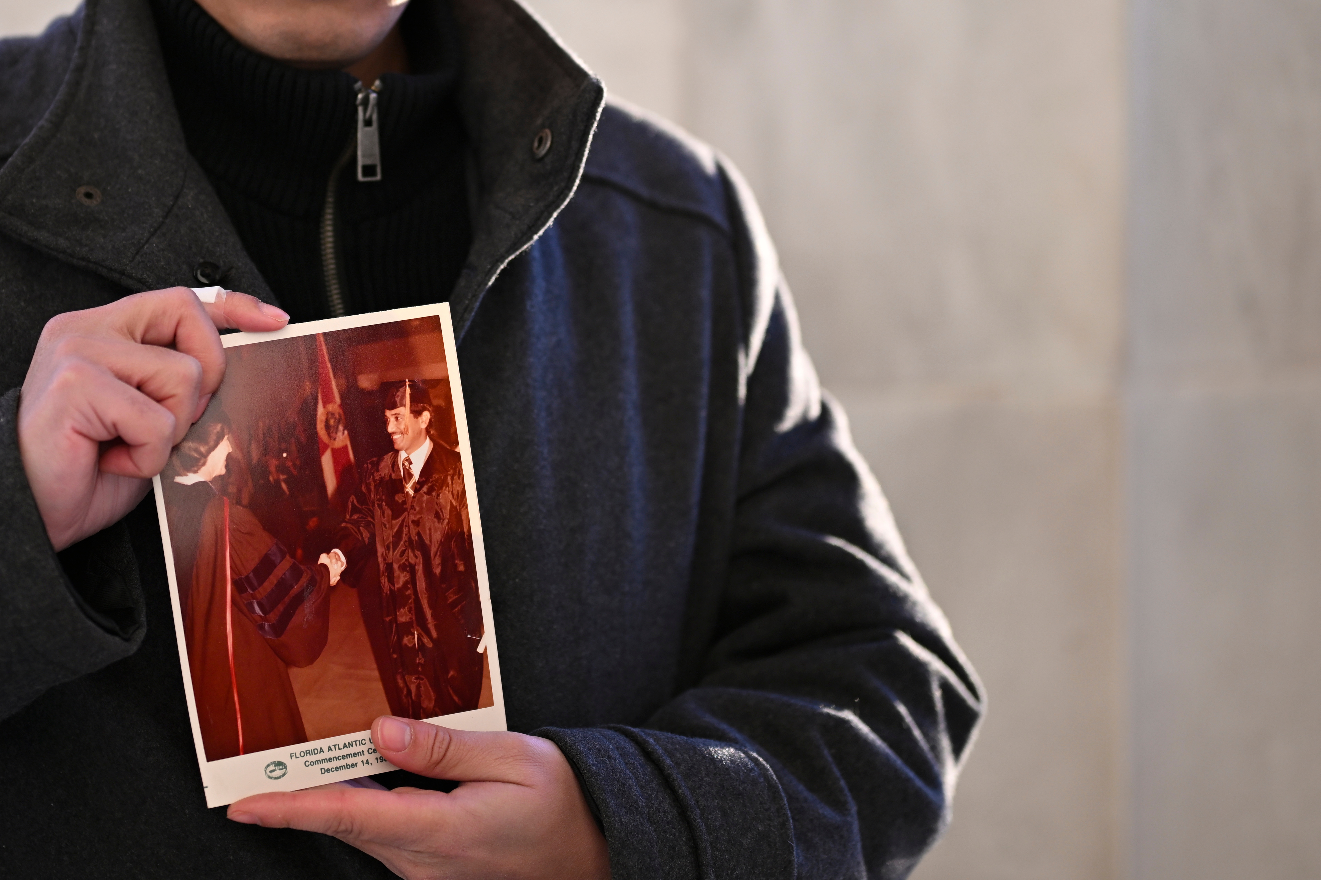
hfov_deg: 23.5
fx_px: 3155
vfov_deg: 15.8
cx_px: 442
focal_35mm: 86
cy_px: 208
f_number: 1.8
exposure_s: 1/1000
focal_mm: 50
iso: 200
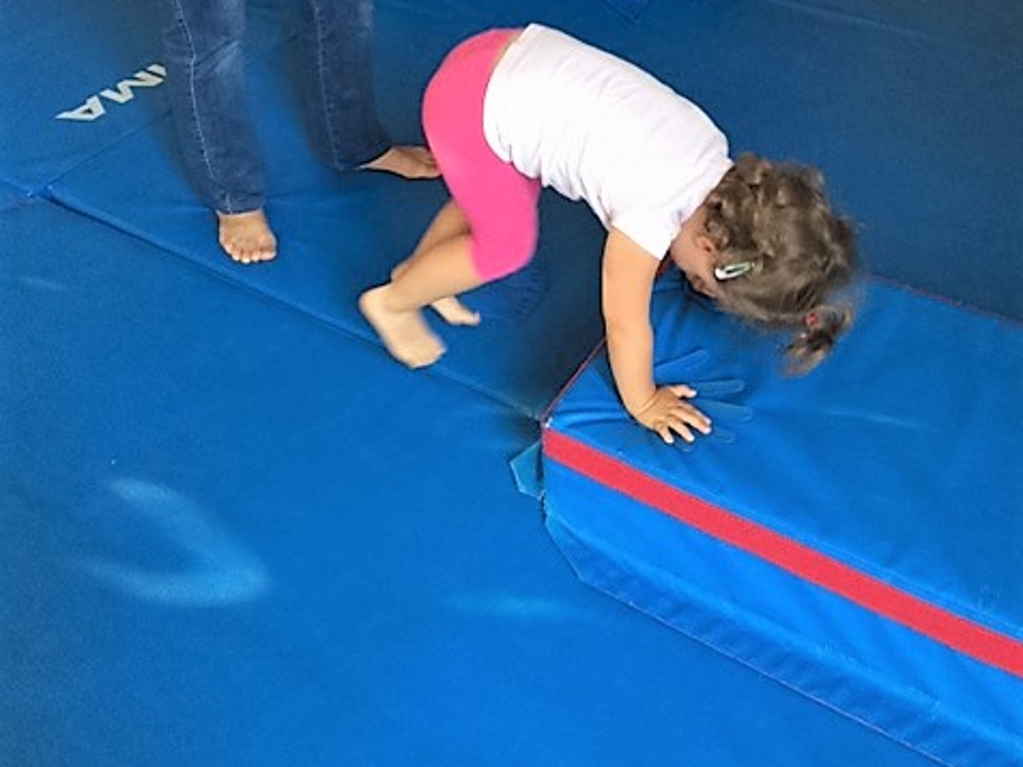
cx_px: 514
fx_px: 1153
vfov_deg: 36.1
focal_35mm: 39
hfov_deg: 47.9
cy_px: 208
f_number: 2.2
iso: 160
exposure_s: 1/33
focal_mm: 4.15
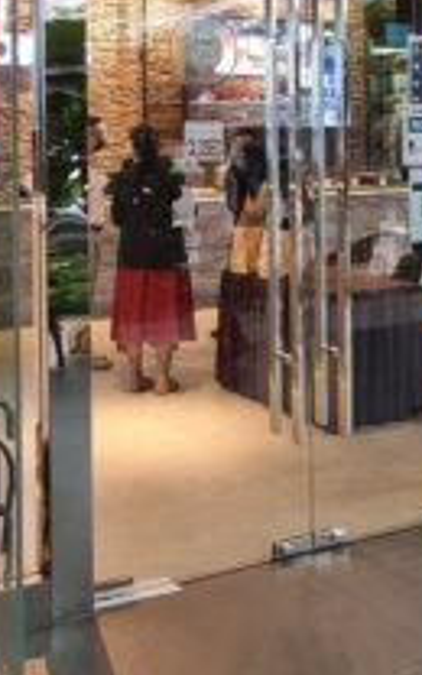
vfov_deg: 38.1
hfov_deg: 25.3
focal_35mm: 51
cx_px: 211
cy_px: 133
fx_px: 938
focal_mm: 2.2
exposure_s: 1/50
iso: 200
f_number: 2.2
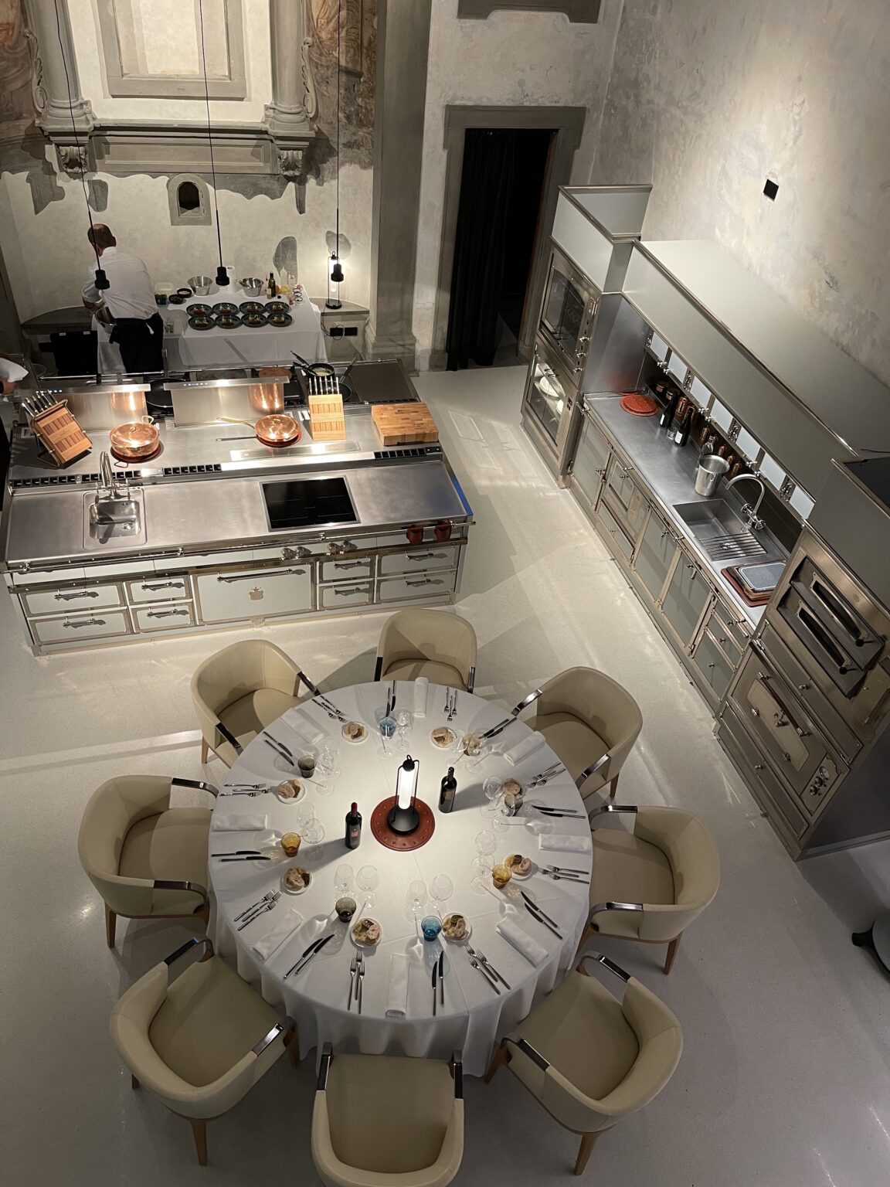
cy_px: 594
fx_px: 891
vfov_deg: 67.3
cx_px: 445
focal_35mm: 26
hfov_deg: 53.1
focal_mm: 5.1
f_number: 1.6
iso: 200
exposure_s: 1/58
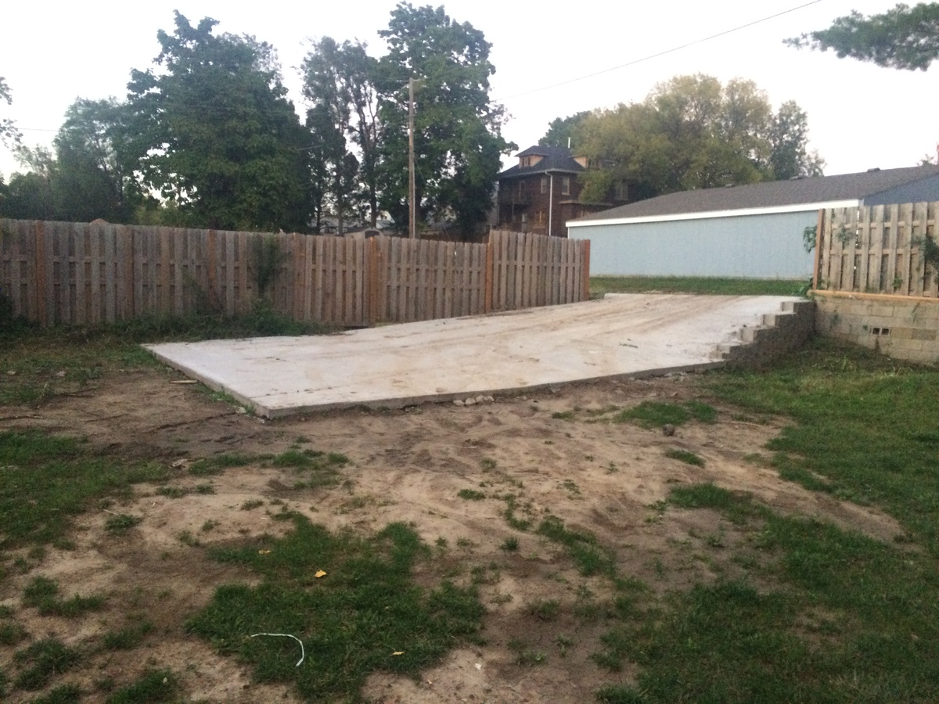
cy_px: 352
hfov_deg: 61.7
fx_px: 787
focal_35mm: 29
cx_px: 470
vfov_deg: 48.2
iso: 160
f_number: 2.2
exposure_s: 1/30
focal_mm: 4.15
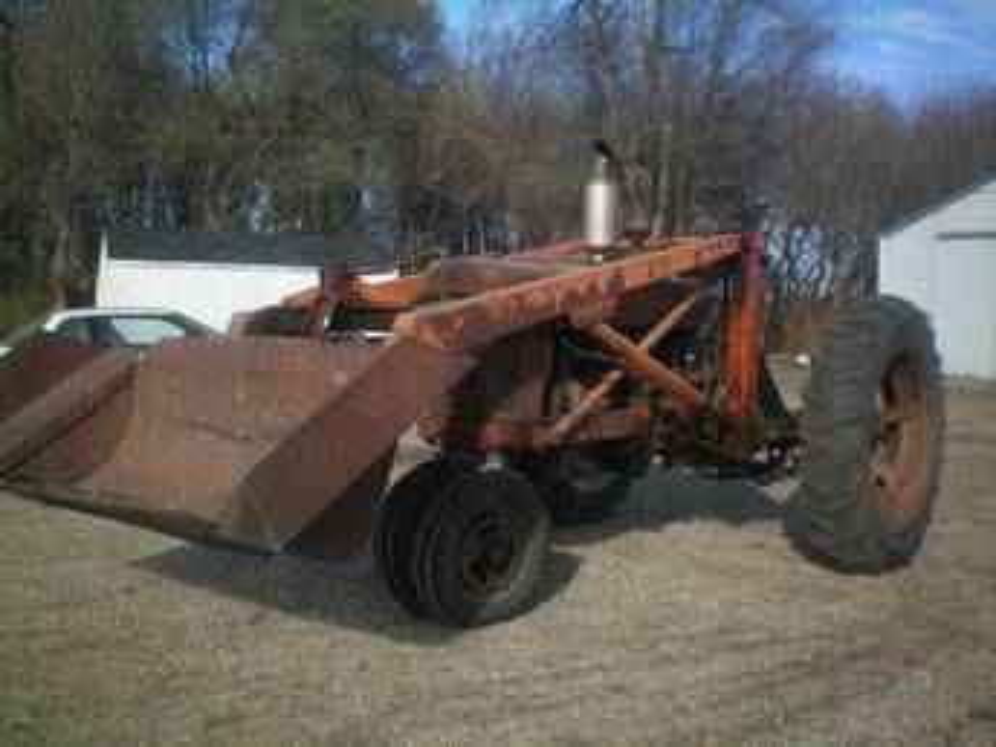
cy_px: 374
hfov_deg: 49.0
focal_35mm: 38
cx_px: 498
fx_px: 1093
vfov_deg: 37.7
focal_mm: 6.3
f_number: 4.6
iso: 64
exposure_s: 1/400
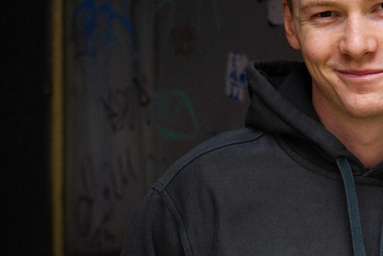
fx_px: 1331
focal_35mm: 125
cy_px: 173
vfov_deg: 11.0
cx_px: 313
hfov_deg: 16.2
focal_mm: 35
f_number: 2.8
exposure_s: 1/120
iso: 160
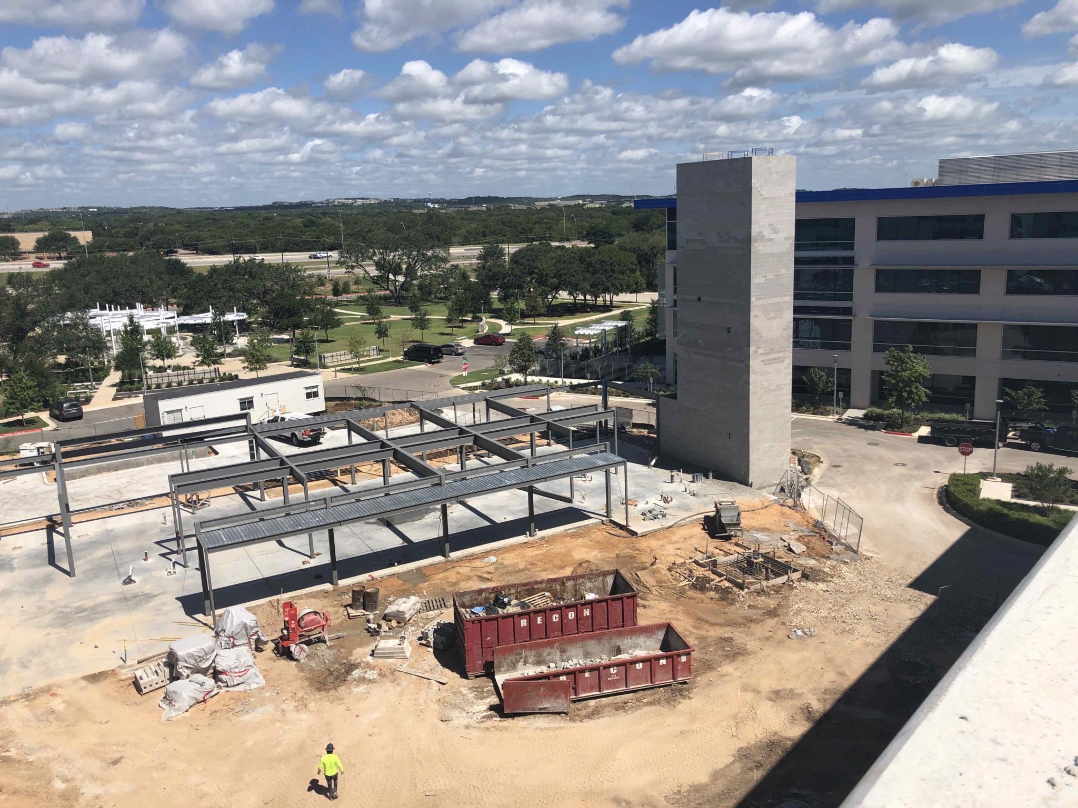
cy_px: 404
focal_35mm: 28
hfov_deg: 63.4
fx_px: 872
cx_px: 539
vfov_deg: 49.7
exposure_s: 1/3247
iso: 20
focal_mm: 3.99
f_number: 1.8
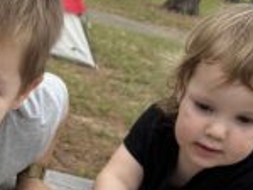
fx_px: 586
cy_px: 182
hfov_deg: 22.0
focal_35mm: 80
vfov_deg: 18.1
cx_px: -74
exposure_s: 1/91
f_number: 1.78
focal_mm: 6.86
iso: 250
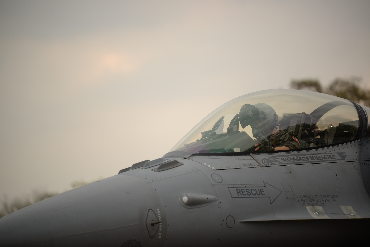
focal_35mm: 200
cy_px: 124
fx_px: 2056
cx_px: 185
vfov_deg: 6.9
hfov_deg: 10.3
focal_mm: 200
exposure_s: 1/640
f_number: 2.8
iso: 320
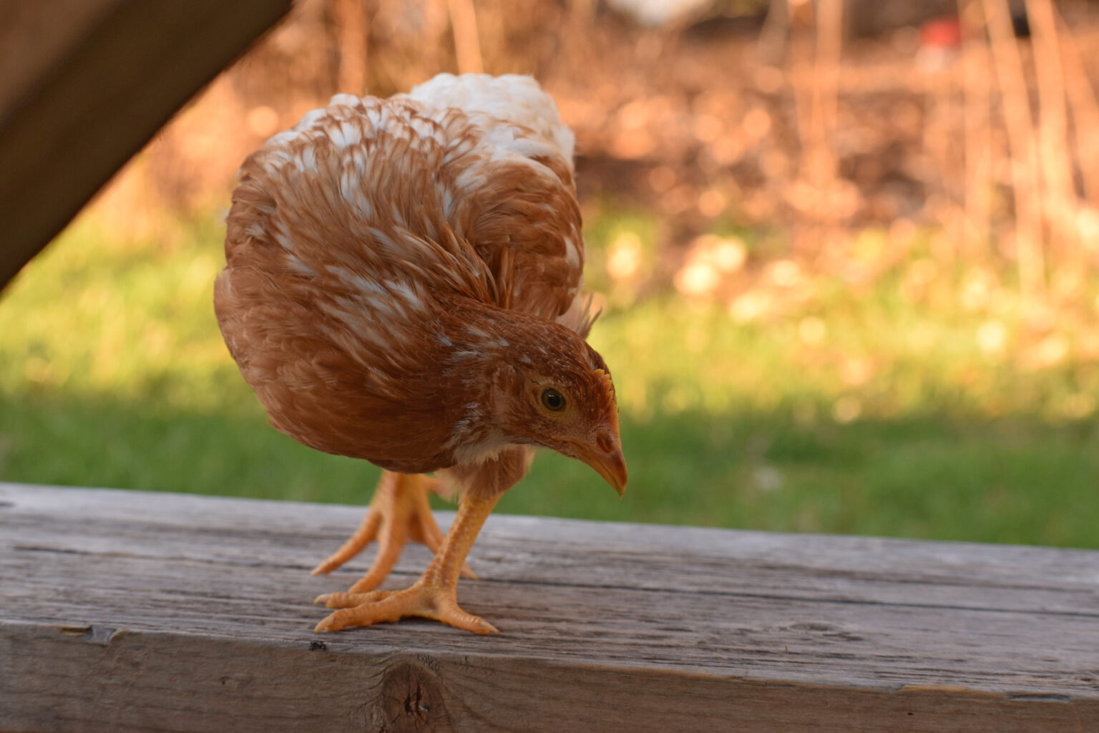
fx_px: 3205
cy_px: 366
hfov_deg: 19.5
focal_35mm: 105
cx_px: 550
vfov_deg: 13.0
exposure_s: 1/80
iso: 640
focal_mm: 70
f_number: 8
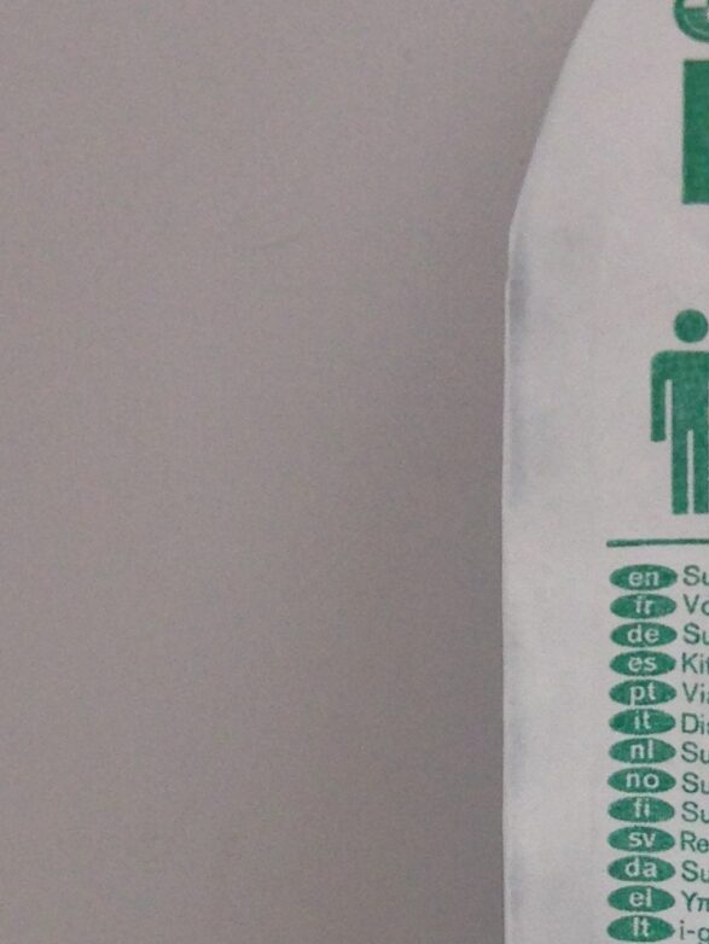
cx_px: 1024
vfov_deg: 17.1
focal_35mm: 108
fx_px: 2948
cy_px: 1236
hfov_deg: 13.1
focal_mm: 4.12
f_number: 2.4
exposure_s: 1/120
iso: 64
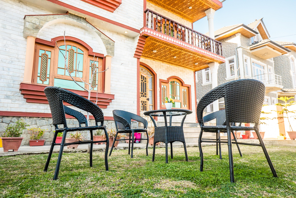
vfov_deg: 53.1
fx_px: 197
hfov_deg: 73.7
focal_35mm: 24
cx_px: 148
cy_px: 99
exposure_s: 1/250
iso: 800
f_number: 8
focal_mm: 16
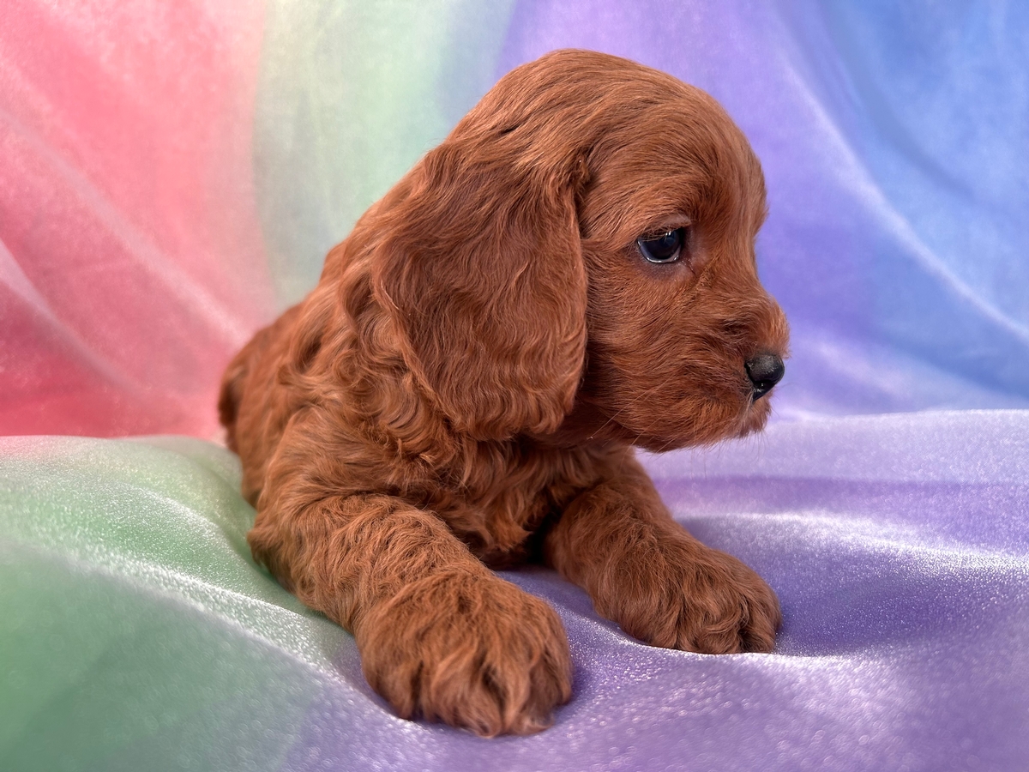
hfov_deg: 67.3
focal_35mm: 26
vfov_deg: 53.1
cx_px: 514
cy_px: 386
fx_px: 773
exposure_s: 1/120
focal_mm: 5.7
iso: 64
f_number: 1.5
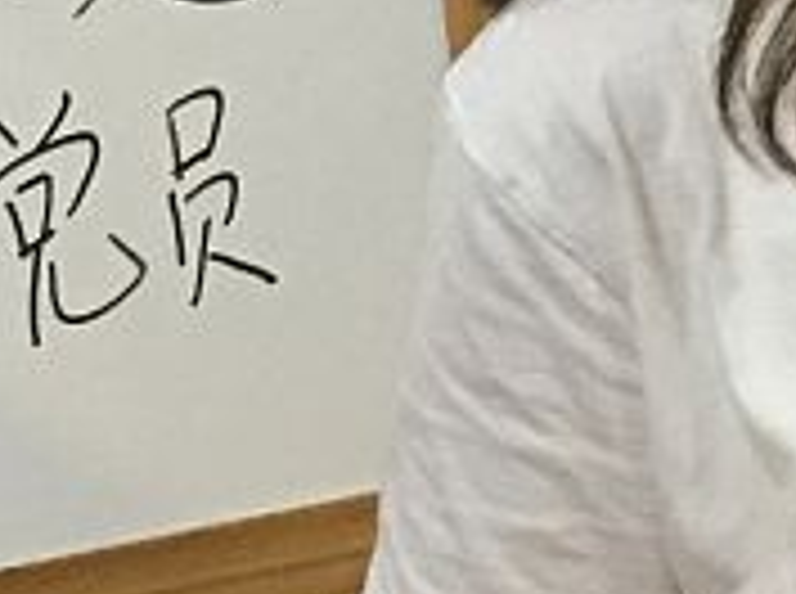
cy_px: -14
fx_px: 4521
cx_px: 751
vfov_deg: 7.5
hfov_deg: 10.0
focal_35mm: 197
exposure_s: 1/33
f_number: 2.2
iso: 200
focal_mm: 4.15
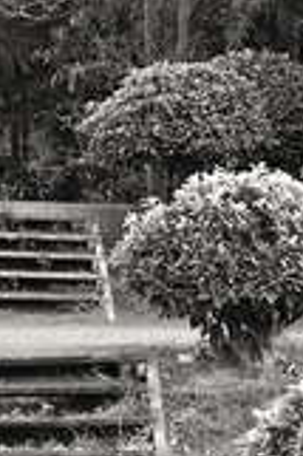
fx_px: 2749
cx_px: 25
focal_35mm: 217
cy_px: 576
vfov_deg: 9.3
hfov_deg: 6.3
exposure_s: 1/5
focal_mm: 55
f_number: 18
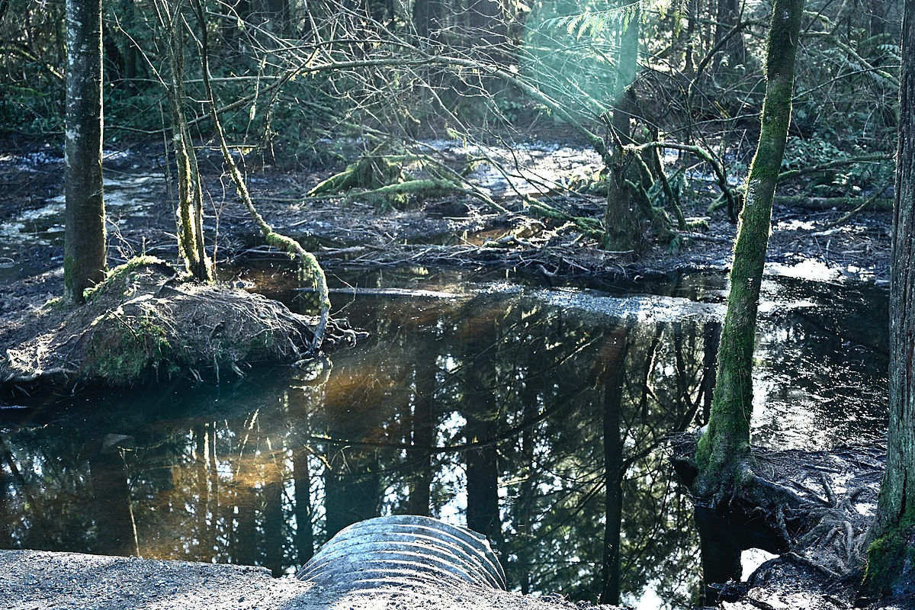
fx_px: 1118
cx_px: 458
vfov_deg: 30.5
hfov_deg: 44.5
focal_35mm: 44
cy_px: 305
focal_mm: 44
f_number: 4.5
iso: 140
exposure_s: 1/40
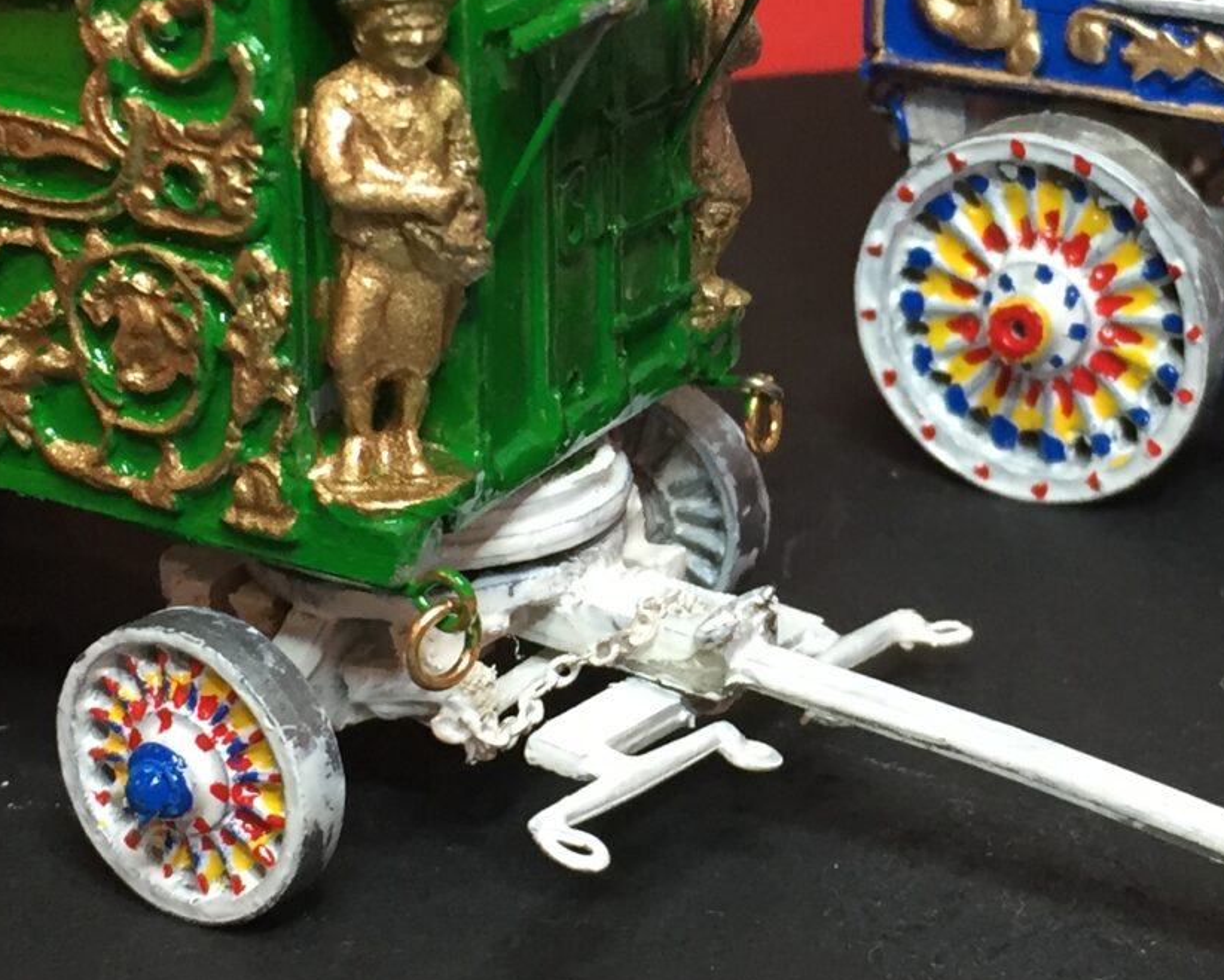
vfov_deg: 17.4
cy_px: 333
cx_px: 864
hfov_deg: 21.6
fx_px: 3189
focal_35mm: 88
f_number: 2.2
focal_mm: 4.15
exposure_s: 1/30
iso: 80
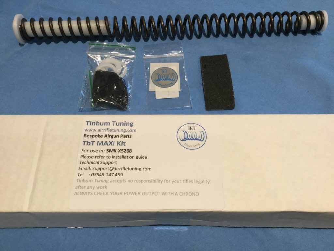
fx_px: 299
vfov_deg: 45.4
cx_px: 167
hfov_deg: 58.4
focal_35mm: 31
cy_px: 126
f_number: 2.4
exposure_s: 1/33
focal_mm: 3.3
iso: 100
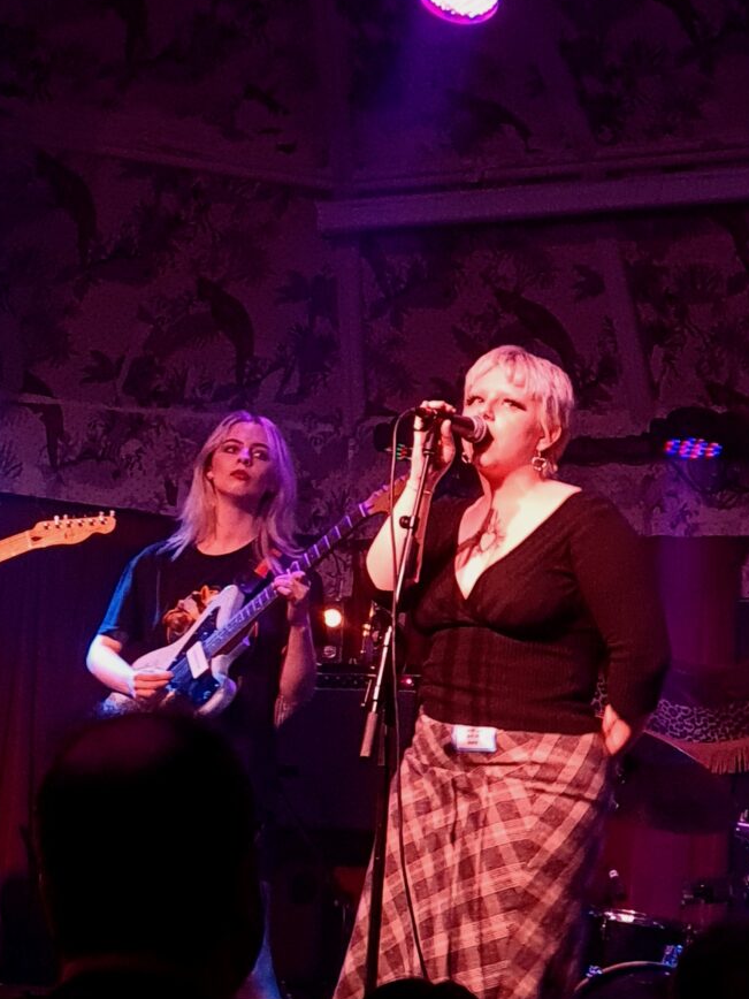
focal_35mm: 46
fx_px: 1327
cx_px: 267
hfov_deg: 31.3
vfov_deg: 41.2
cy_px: 517
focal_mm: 5.4
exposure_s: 1/25
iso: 400
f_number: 1.8
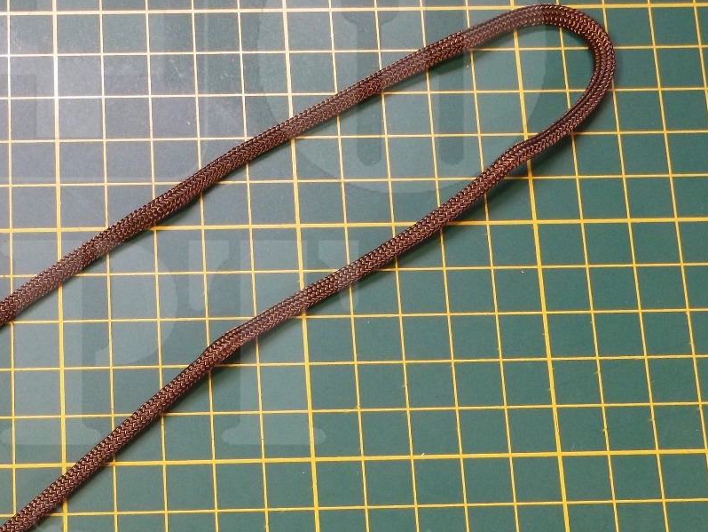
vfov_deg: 17.7
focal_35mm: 83
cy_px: 356
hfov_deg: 23.0
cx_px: 94
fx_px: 1698
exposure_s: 1/13
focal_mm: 8.3
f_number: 3.7
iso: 160
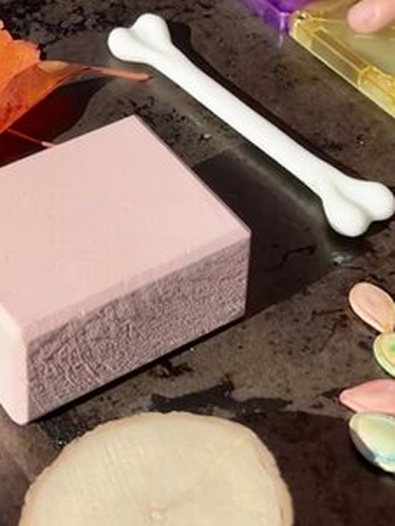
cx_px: 149
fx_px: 1323
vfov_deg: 21.7
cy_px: 10
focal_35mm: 87
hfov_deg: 17.0
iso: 50
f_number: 1.5
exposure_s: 1/2841
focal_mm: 5.7
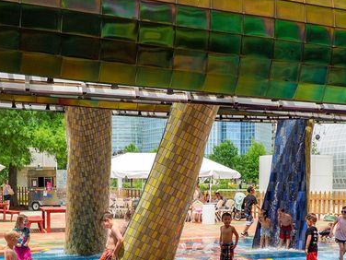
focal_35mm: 51
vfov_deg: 27.9
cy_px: 210
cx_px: 157
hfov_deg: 37.5
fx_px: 510
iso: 320
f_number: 4
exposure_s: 1/400
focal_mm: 12
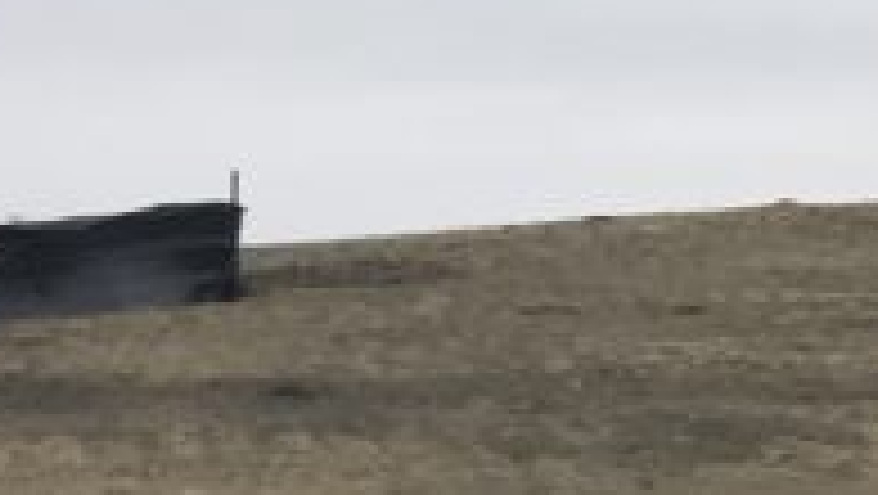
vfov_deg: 7.5
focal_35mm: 160
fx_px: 3728
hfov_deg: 11.6
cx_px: 1950
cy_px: 657
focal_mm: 3.99
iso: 20
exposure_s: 1/921
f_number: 1.8
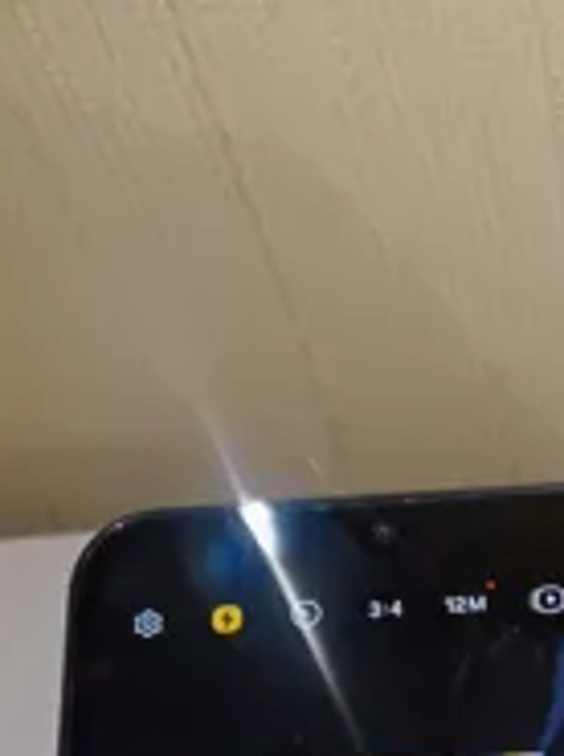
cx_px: 715
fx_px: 1700
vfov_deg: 23.0
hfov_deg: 17.7
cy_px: 909
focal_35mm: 78
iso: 747
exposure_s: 1/33.3
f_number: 1.9
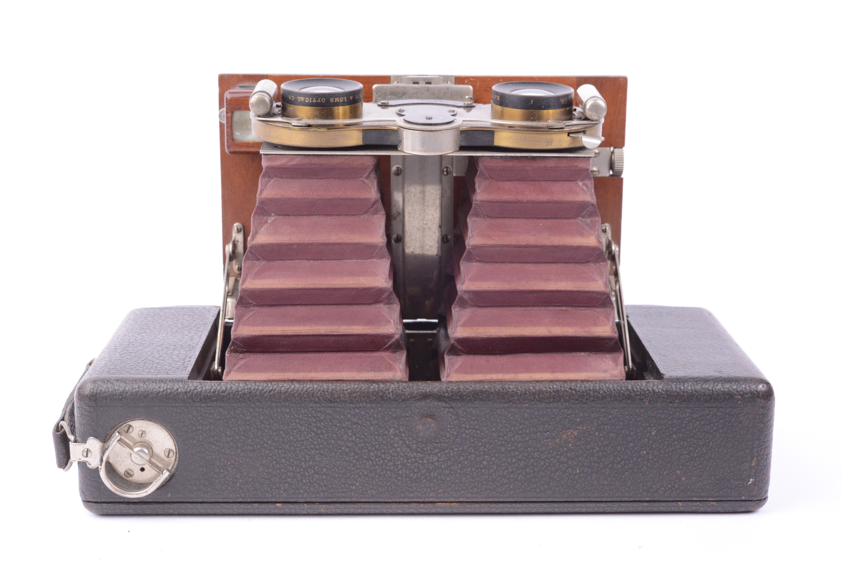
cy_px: 280
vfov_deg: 22.6
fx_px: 1403
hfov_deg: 33.4
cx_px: 421
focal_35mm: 60
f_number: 14
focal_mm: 60
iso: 2500
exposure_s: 1/160
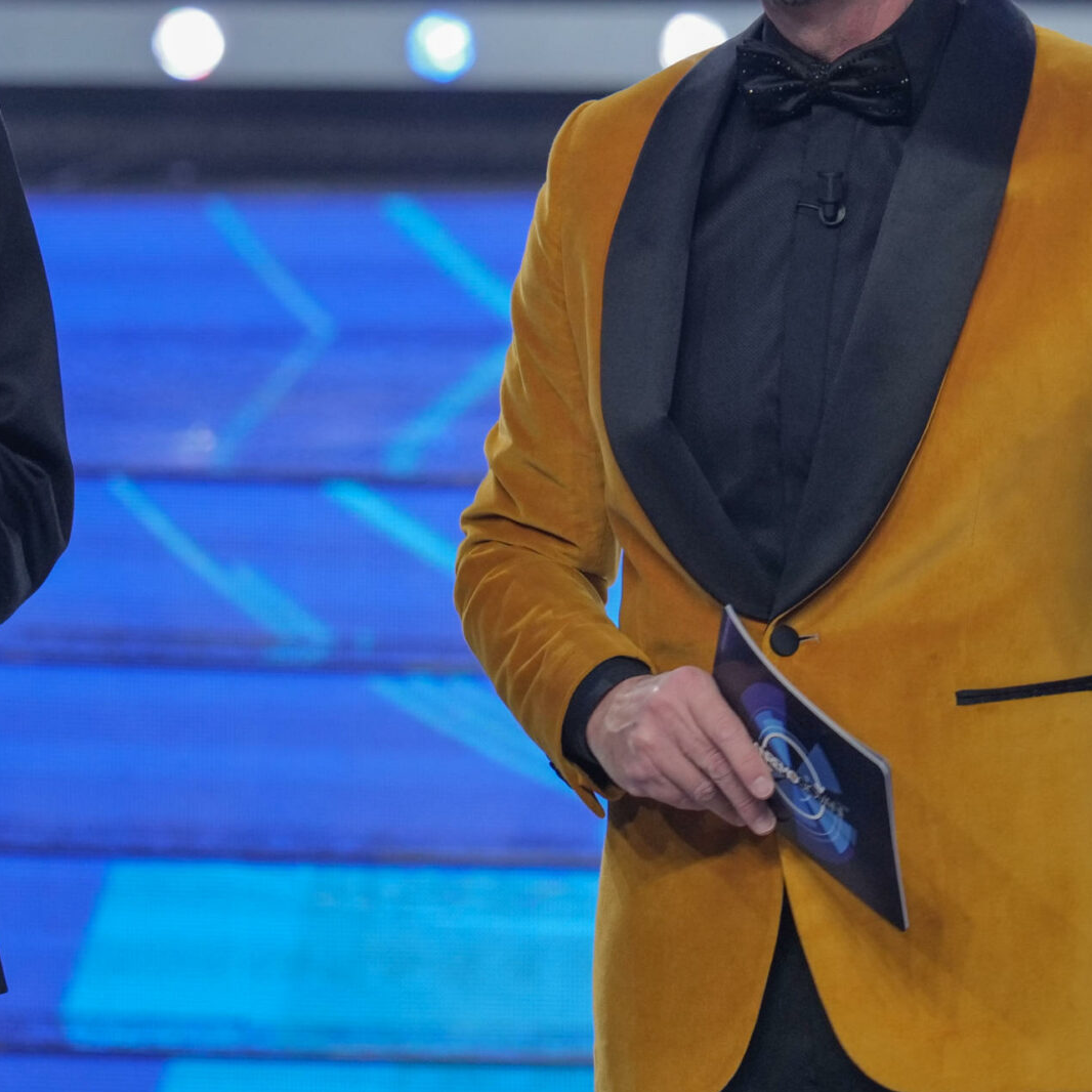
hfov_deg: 3.5
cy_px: 309
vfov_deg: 3.5
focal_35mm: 504
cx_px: 235
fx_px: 17988
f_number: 5.6
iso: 3200
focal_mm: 247
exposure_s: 1/125
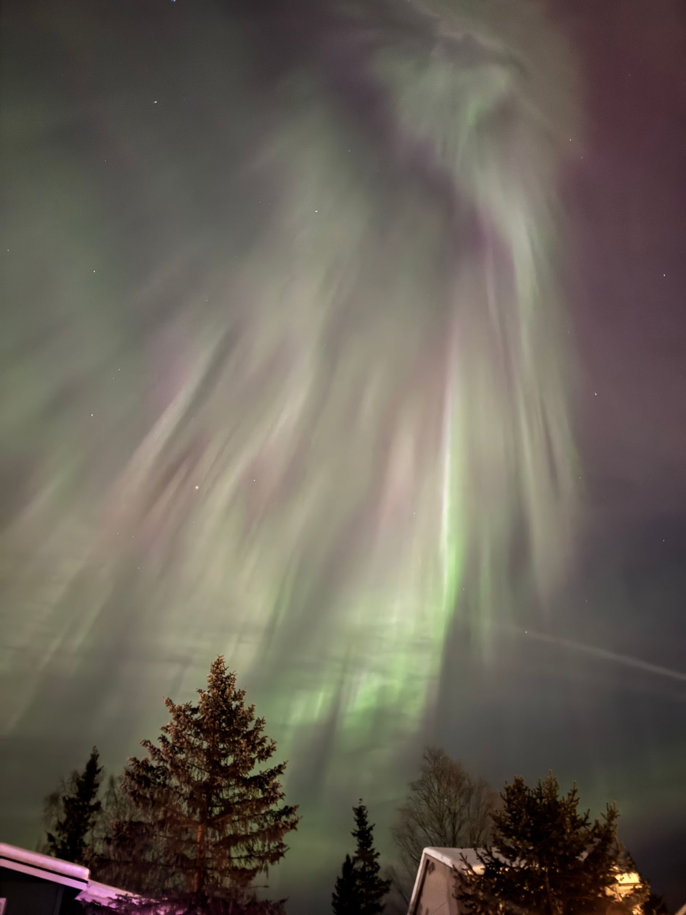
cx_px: 343
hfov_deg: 56.8
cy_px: 458
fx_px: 634
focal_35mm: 24
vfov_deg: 71.6
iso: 2000
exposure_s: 1/2
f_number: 1.78
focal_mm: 6.76
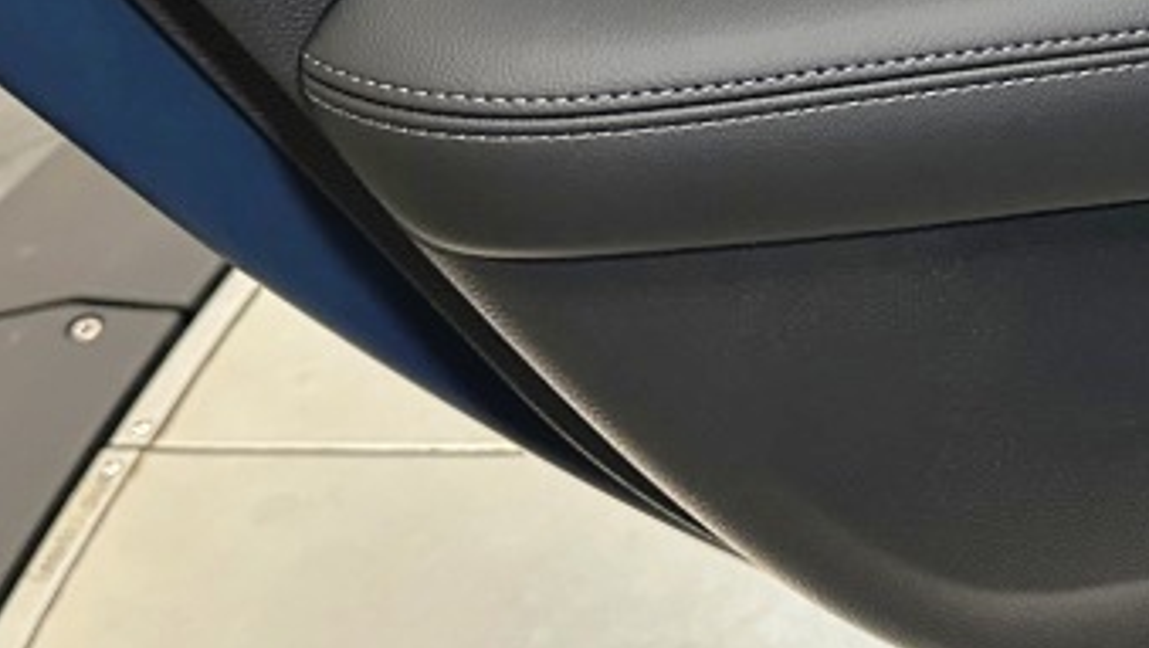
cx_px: 1027
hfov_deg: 26.0
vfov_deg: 14.5
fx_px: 2408
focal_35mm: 79
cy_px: -241
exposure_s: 1/60
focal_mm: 6.86
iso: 640
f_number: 1.78
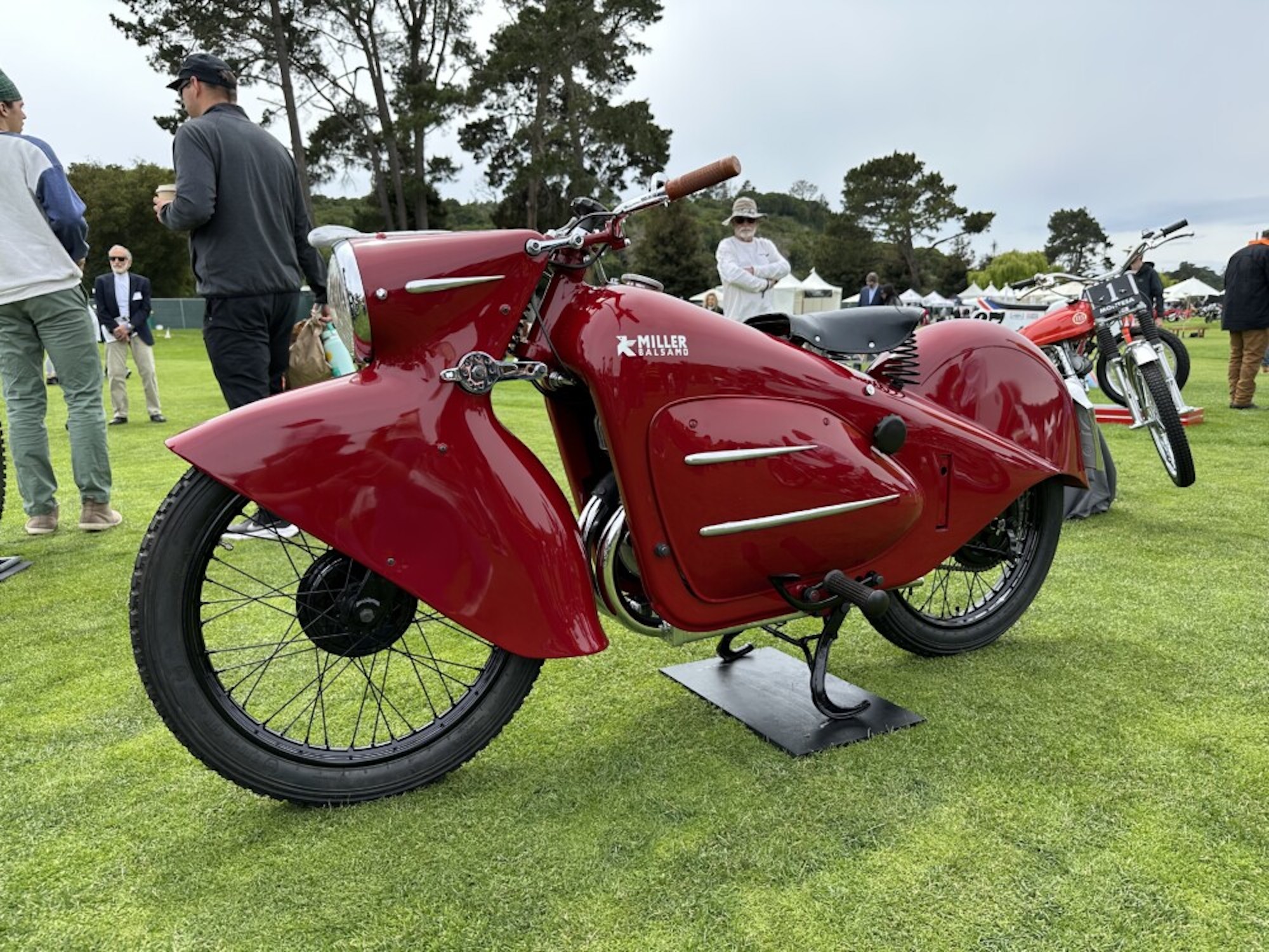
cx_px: 634
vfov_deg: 56.8
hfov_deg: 71.6
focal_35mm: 24
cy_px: 476
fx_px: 880
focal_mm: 6.86
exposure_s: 1/1721
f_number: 1.78
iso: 80
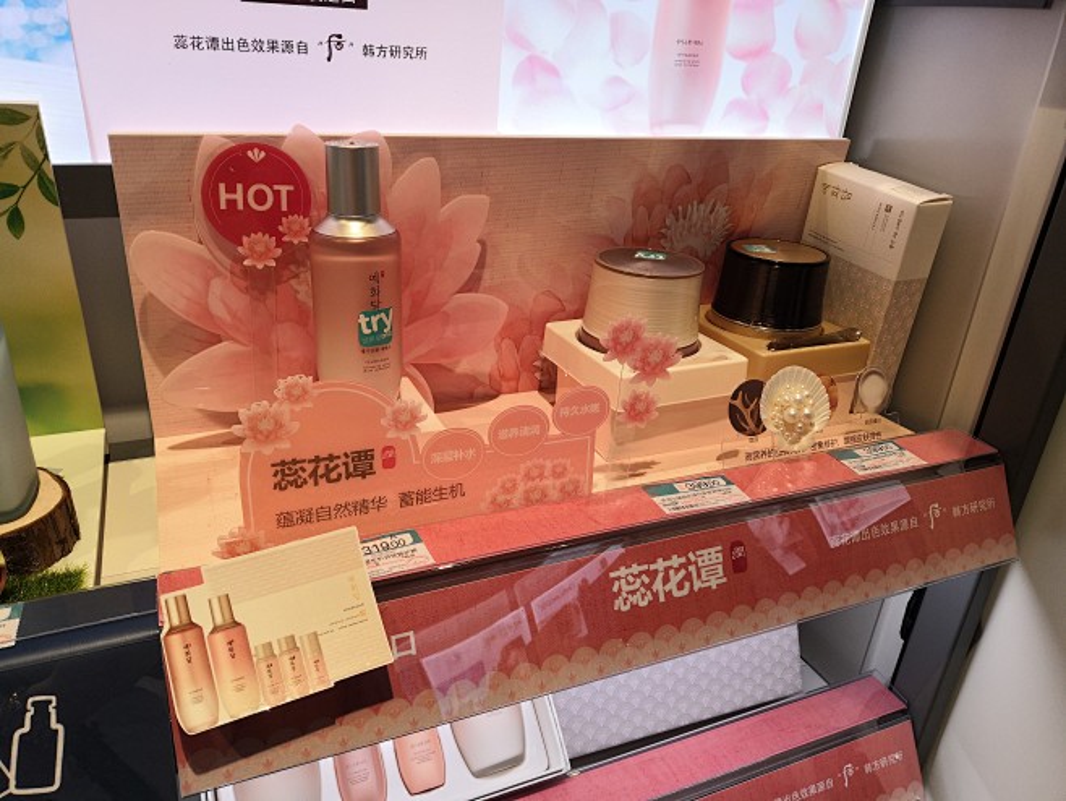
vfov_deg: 51.4
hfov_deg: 65.3
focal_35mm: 27
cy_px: 400
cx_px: 533
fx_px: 832
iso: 64
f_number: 2.2
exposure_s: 1/100
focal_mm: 3.81
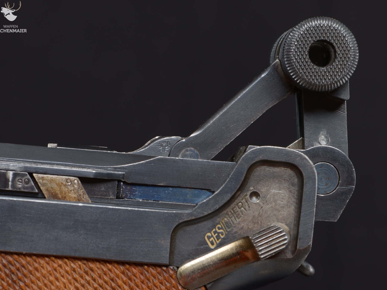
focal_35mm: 114
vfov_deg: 13.0
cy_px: 145
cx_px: 212
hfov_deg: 17.3
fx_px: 1275
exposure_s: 1/60
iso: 100
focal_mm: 105
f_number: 22
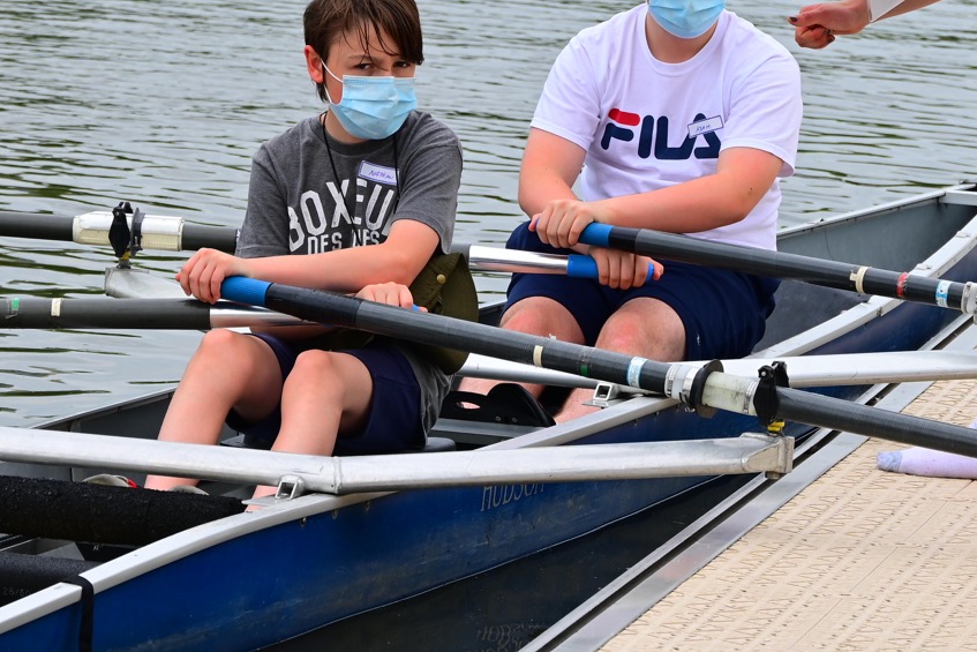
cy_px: 177
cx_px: 465
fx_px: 7165
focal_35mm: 264
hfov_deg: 7.8
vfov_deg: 5.2
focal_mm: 92
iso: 100
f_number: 7.1
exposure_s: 1/200
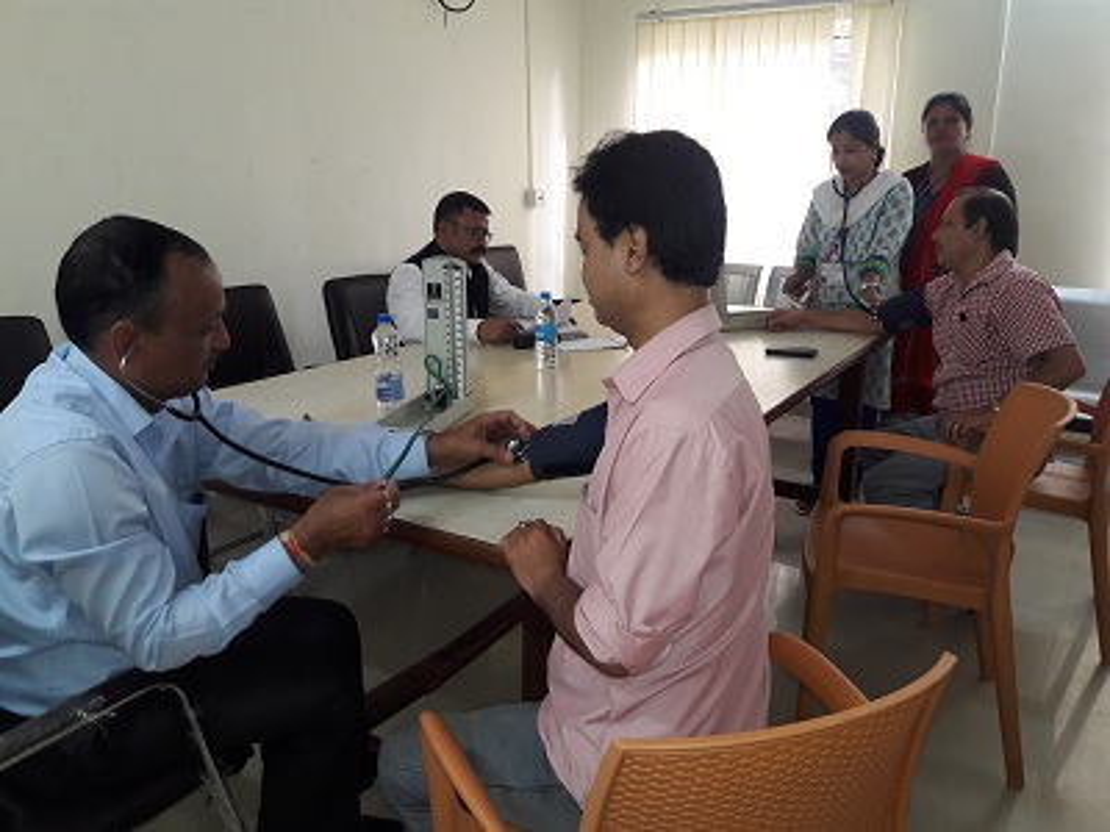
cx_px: 555
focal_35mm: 28
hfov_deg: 63.4
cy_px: 416
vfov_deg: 49.7
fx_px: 898
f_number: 1.9
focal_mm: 3.7
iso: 125
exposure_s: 1/33
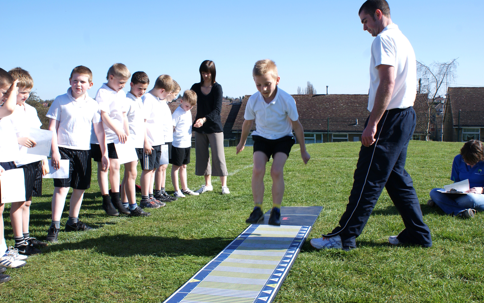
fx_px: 488
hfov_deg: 52.7
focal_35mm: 37
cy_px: 163
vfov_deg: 34.4
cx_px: 241
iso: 100
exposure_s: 1/160
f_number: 10
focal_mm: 24
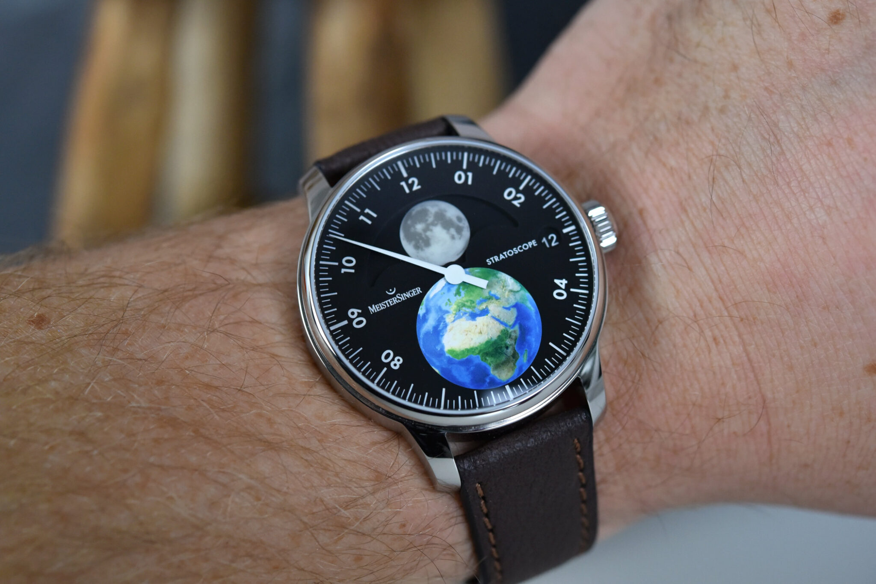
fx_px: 1460
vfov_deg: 22.6
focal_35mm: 60
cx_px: 438
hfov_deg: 33.4
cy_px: 292
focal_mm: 60
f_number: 6.3
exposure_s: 1/250
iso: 2000
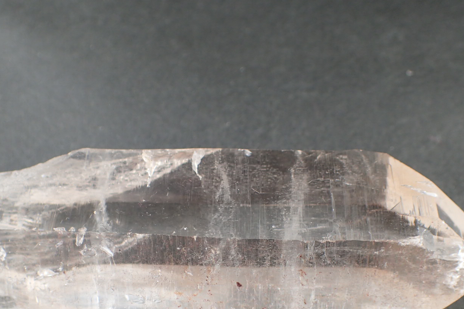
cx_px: 223
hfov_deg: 40.3
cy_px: 245
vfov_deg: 27.0
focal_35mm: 49
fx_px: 631
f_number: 2.3
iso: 125
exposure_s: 1/125
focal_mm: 5.5
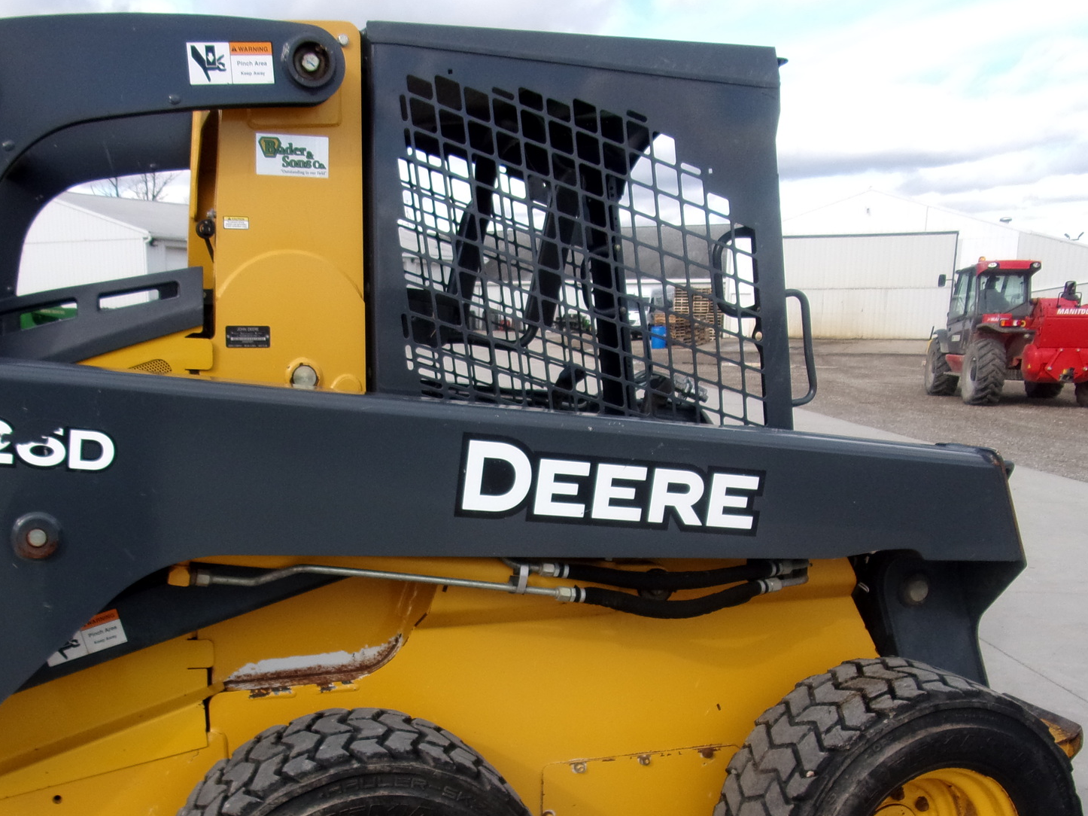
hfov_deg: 53.5
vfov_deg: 41.1
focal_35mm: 34
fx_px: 1068
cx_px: 428
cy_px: 563
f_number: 3.3
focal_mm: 4.3
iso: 80
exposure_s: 1/480
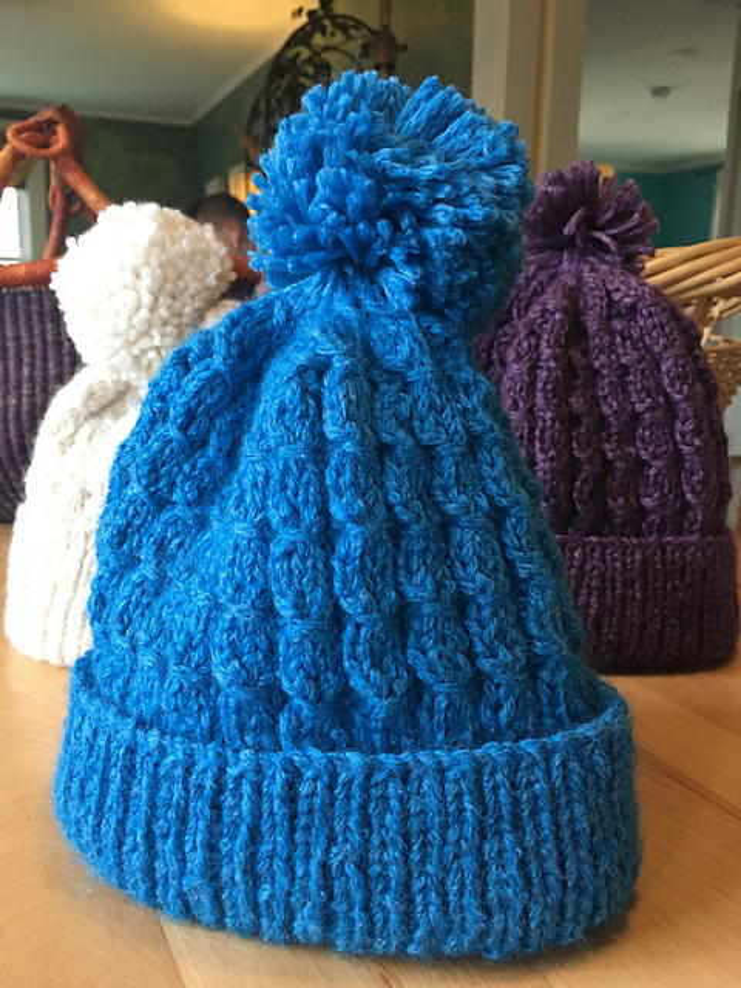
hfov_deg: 48.2
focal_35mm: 29
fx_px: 828
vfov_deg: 61.7
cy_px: 494
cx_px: 370
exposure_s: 1/30
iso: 160
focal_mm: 4.15
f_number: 2.2
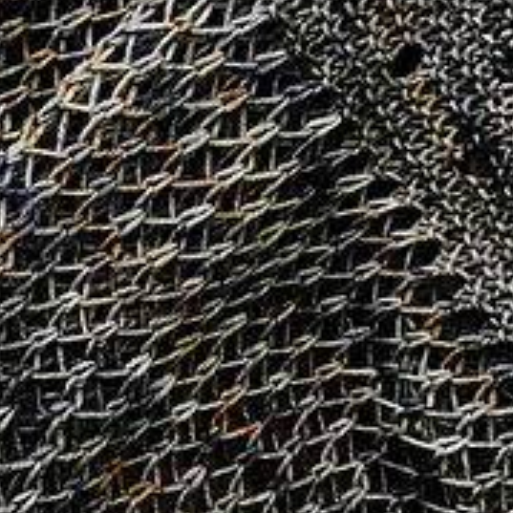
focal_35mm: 69
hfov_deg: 23.2
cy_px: 173
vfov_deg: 24.9
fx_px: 1157
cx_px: -80
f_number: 1.8
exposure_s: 1/20
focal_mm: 3.99
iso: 40
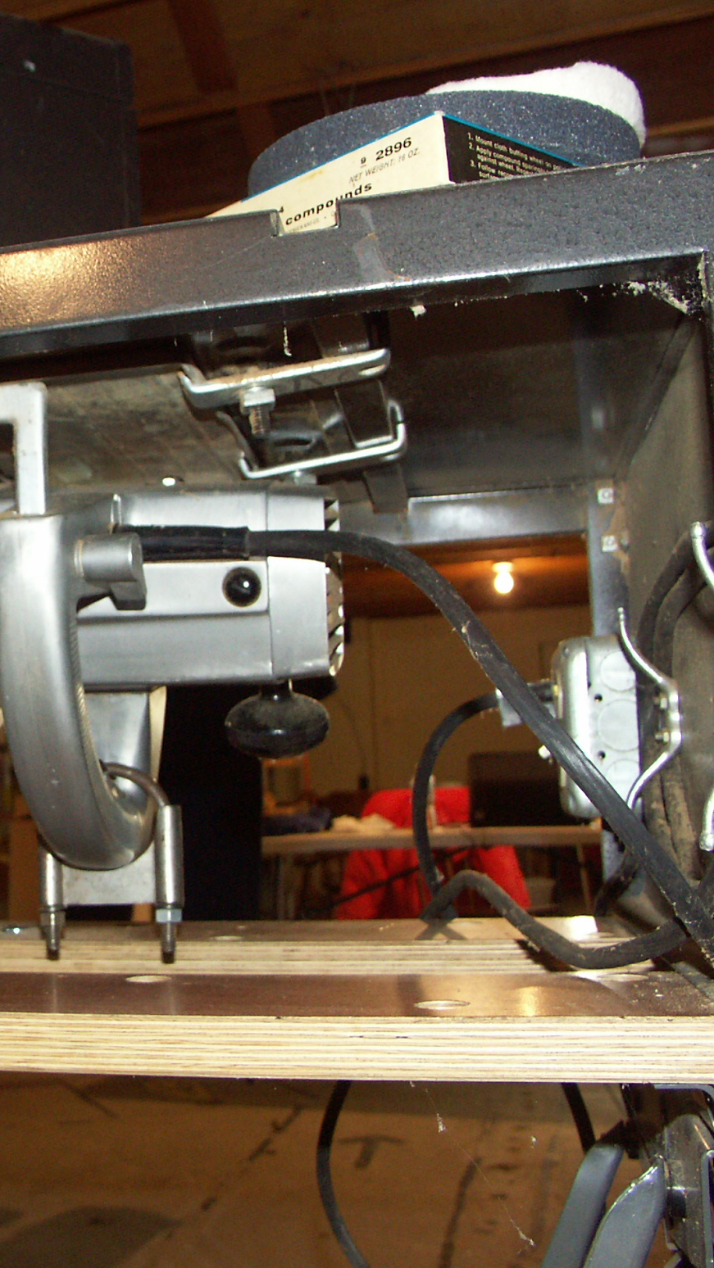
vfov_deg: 49.4
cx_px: 35
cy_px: 631
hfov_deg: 27.7
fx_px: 1380
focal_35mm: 41
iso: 200
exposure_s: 1/50
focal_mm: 7.2
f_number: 2.8
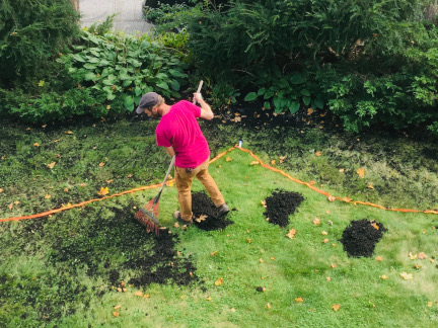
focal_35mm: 29
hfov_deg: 61.7
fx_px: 367
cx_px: 219
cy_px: 164
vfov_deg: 48.2
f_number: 2.2
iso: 40
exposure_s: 1/120
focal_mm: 4.15
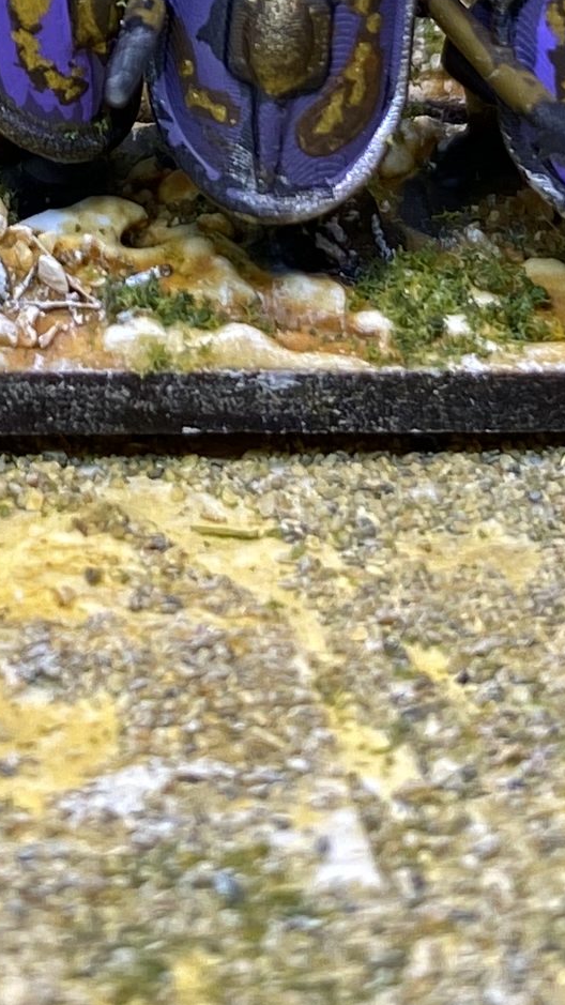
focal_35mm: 117
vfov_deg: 16.9
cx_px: -14
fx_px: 3117
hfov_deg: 10.3
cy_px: -429
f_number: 1.8
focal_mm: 4.25
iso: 40
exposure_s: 1/100
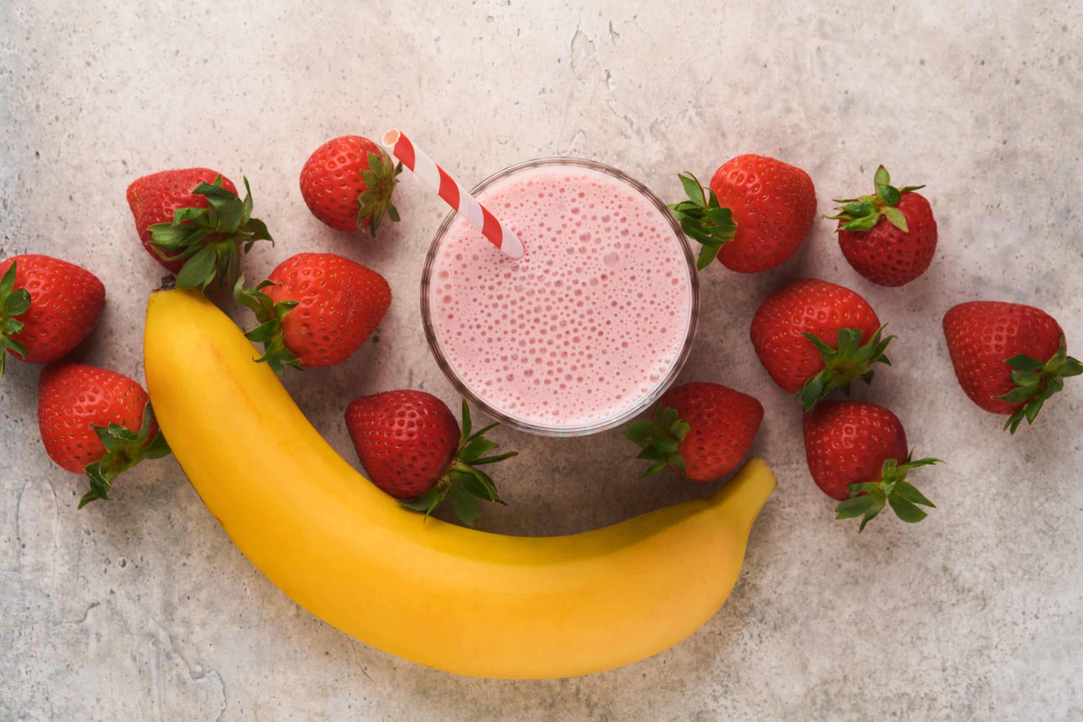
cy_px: 361
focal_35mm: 90
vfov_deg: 15.2
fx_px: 2707
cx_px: 542
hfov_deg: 22.6
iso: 160
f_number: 8
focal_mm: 60
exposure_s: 1/160
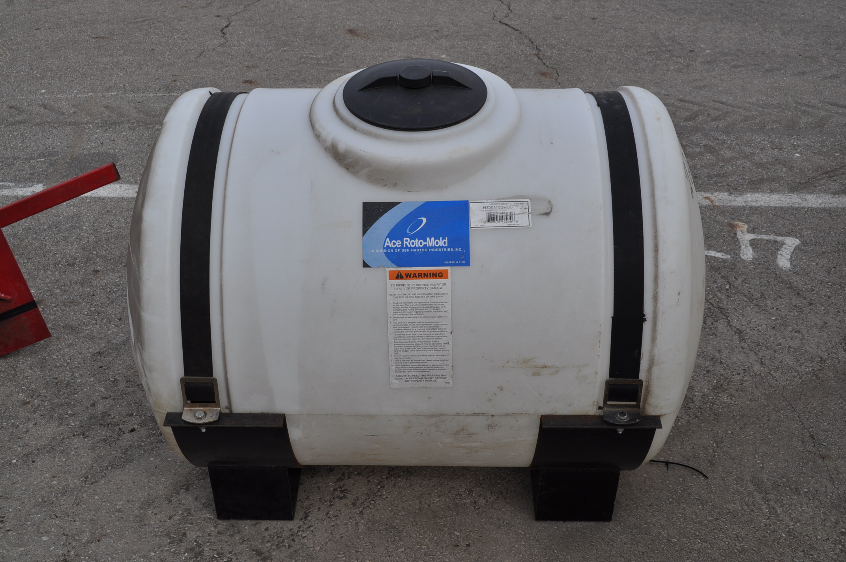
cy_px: 281
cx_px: 423
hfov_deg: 46.4
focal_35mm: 42
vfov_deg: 31.8
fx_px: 986
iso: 200
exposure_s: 1/400
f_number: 10
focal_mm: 28
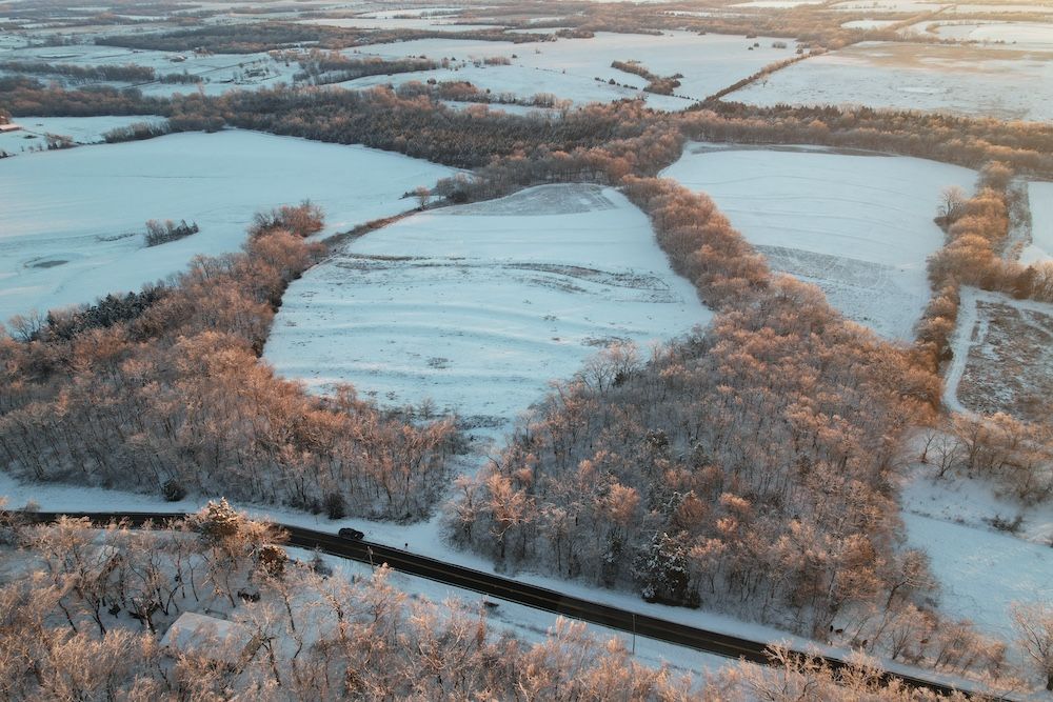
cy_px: 351
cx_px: 526
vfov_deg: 57.2
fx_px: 644
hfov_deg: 78.6
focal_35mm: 22
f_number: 2.8
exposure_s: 1/160
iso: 110
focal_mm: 8.38
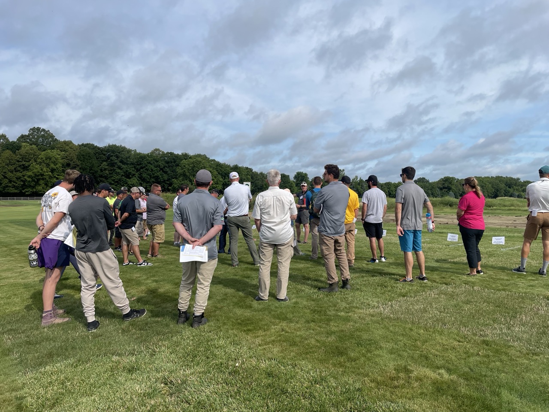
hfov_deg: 67.3
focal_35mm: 26
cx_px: 274
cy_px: 206
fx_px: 412
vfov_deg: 53.1
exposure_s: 1/4132
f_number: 1.6
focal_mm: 4.2
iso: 32
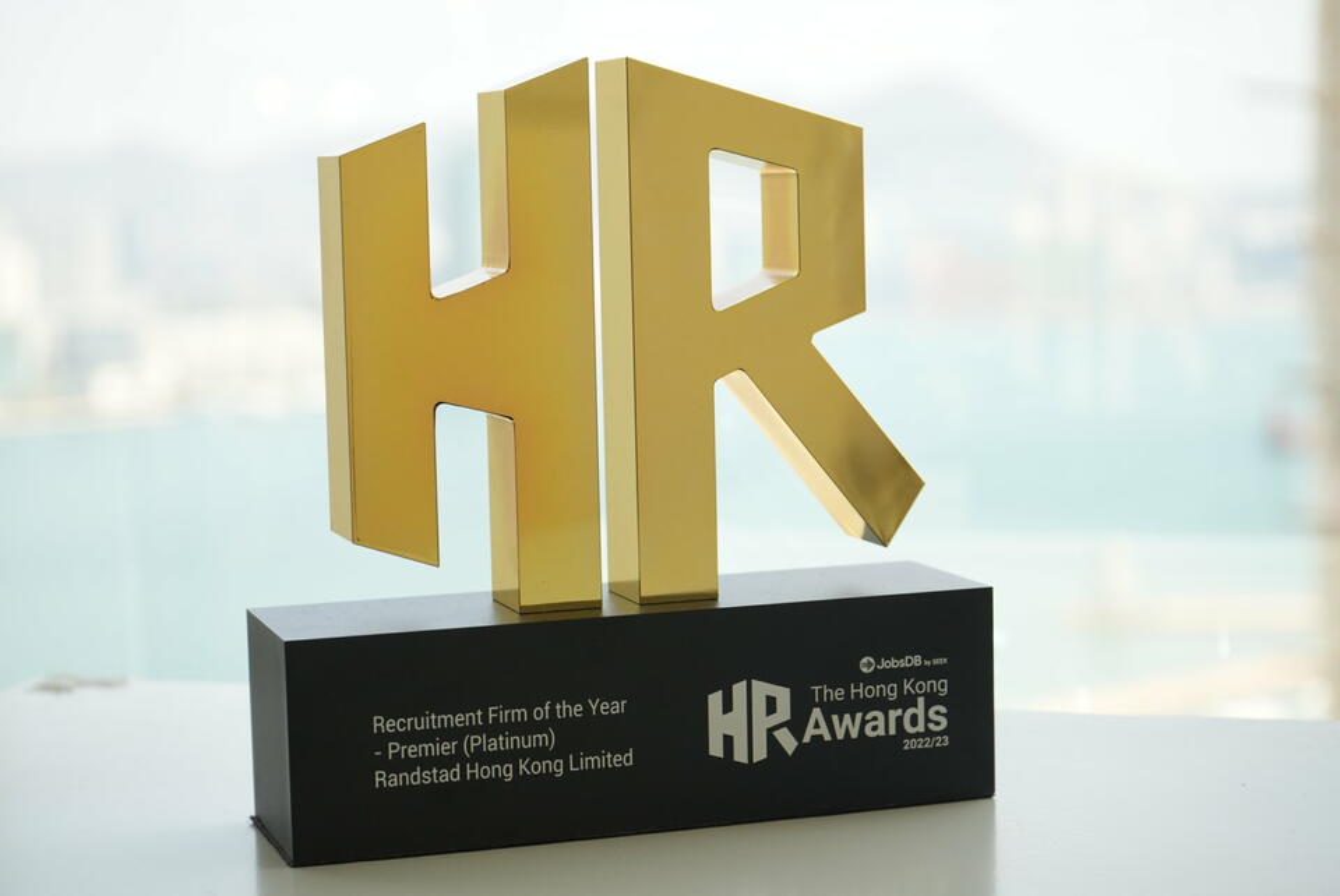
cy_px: 448
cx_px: 670
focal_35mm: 70
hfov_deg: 28.8
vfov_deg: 19.5
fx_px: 2608
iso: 2000
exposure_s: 1/160
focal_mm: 70
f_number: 8
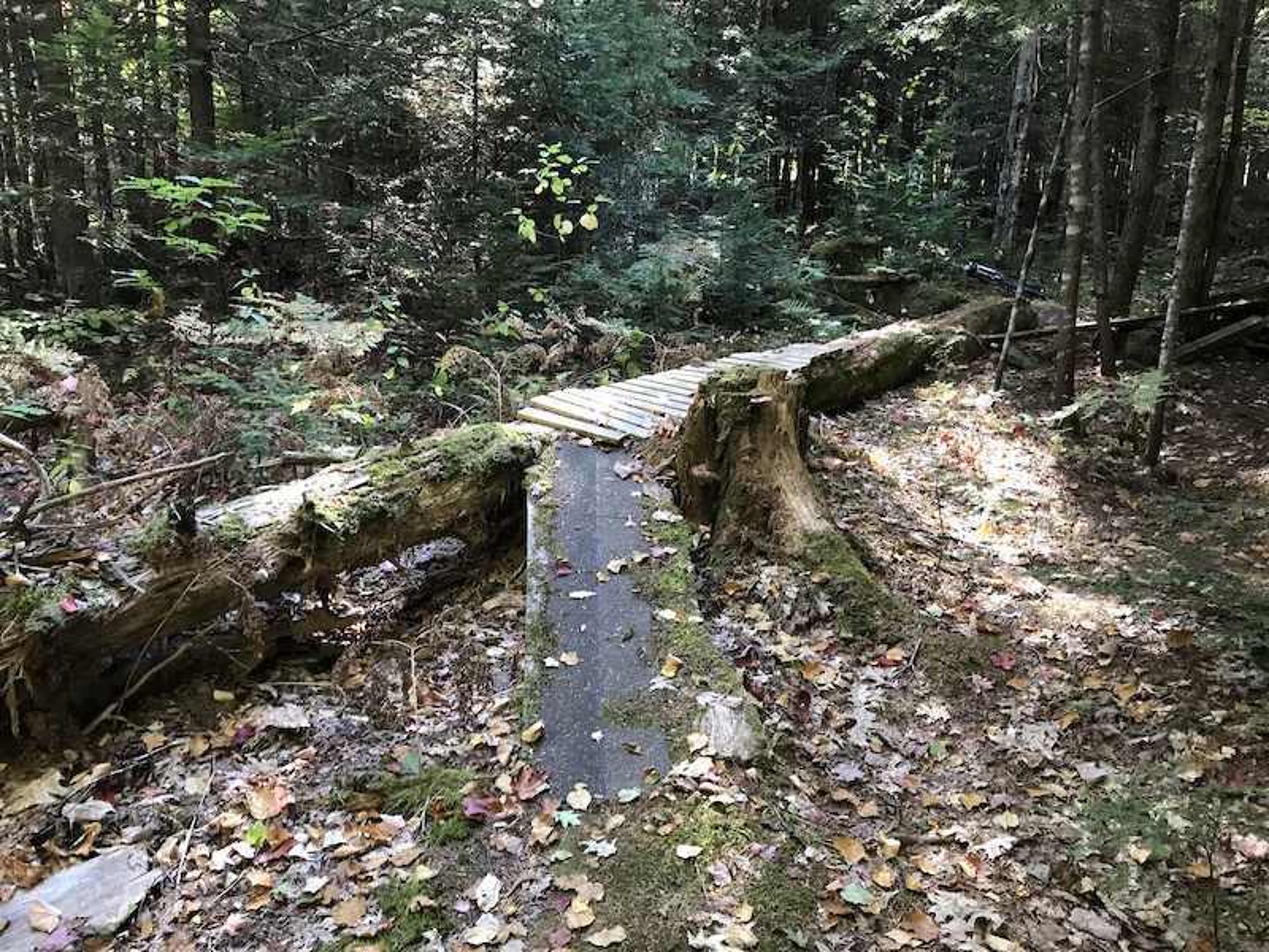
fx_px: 1026
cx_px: 634
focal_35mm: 28
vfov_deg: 49.7
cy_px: 476
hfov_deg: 63.4
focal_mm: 3.99
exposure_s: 1/20
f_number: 1.8
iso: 40
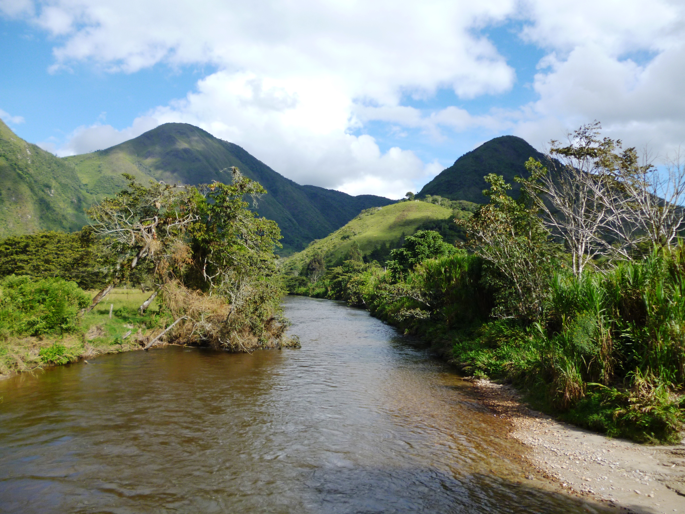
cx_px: 342
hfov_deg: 63.4
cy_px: 257
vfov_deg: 49.7
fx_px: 554
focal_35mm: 28
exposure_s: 1/60
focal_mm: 5
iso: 100
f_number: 9
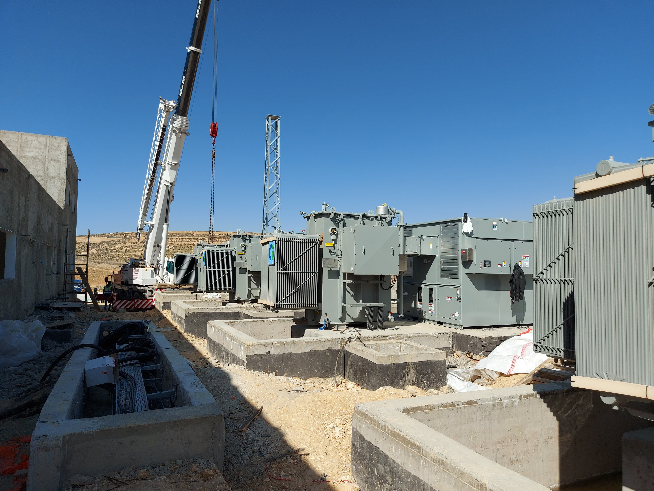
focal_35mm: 24
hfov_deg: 71.6
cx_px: 327
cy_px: 246
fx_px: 453
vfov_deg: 56.8
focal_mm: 5.23
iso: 32
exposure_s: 1/1724
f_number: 1.8
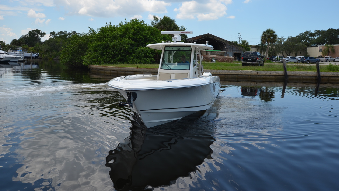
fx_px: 288
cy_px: 81
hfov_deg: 61.0
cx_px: 171
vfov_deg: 36.6
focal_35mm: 32
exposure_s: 1/250
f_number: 8
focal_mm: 20
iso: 110
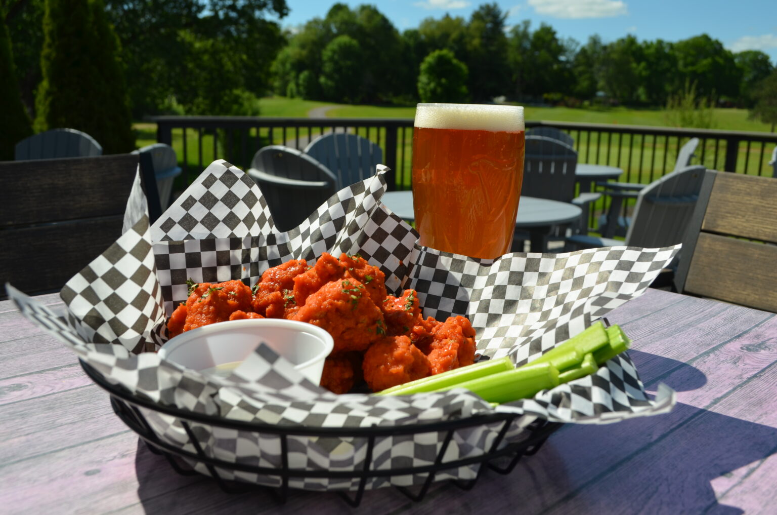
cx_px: 388
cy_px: 258
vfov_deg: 36.7
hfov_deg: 53.2
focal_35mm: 36
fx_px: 775
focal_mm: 24
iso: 100
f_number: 9
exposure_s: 1/320
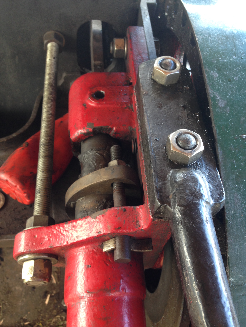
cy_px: 164
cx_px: 123
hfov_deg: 42.9
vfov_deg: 55.4
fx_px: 313
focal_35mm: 33
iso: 50
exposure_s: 1/24
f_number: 2.4
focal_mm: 4.12
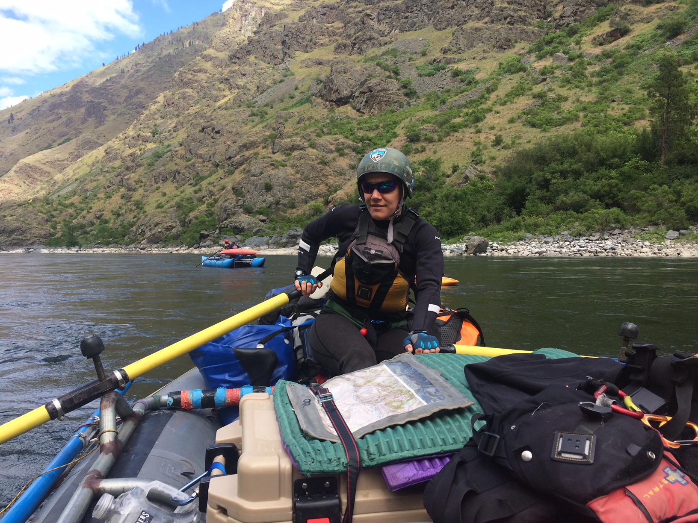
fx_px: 585
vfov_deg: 48.2
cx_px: 349
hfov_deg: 61.7
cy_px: 262
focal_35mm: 29
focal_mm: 4.15
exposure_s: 1/805
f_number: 2.2
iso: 32
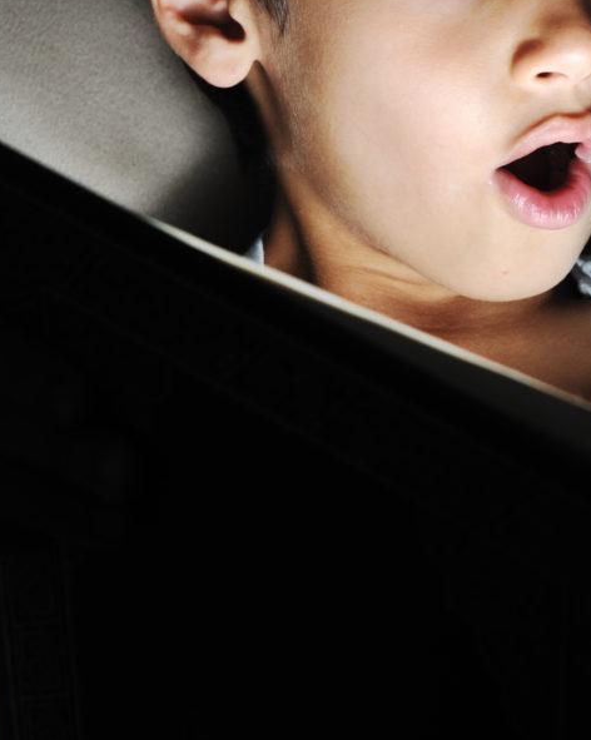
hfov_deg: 9.6
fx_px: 3524
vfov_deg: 11.9
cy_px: 143
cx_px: 429
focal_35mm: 161
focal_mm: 66
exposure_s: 1/160
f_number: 9
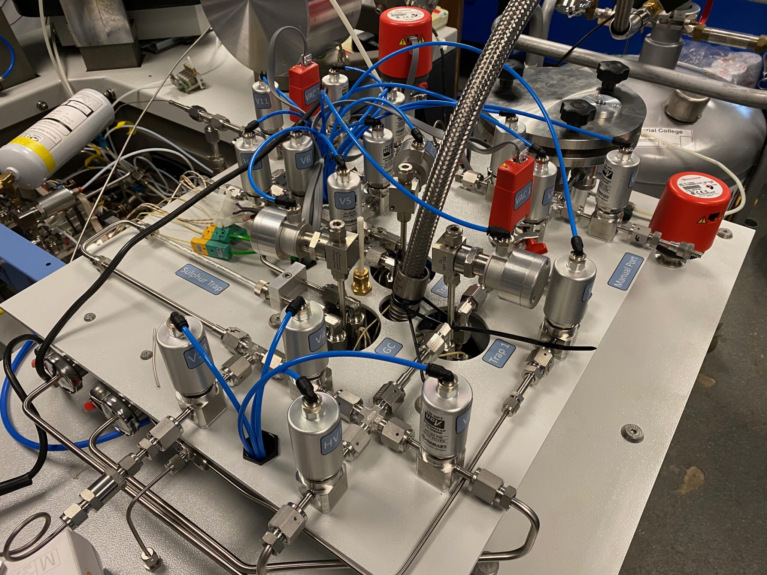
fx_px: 576
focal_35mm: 26
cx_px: 384
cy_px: 288
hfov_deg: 67.3
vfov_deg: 53.1
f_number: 1.8
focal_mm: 4.25
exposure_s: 1/50
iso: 200
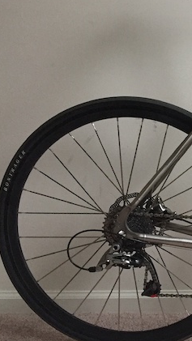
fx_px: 543
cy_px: 155
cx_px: 309
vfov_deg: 34.9
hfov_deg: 17.5
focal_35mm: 60
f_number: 2.2
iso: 160
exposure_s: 1/30
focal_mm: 4.15
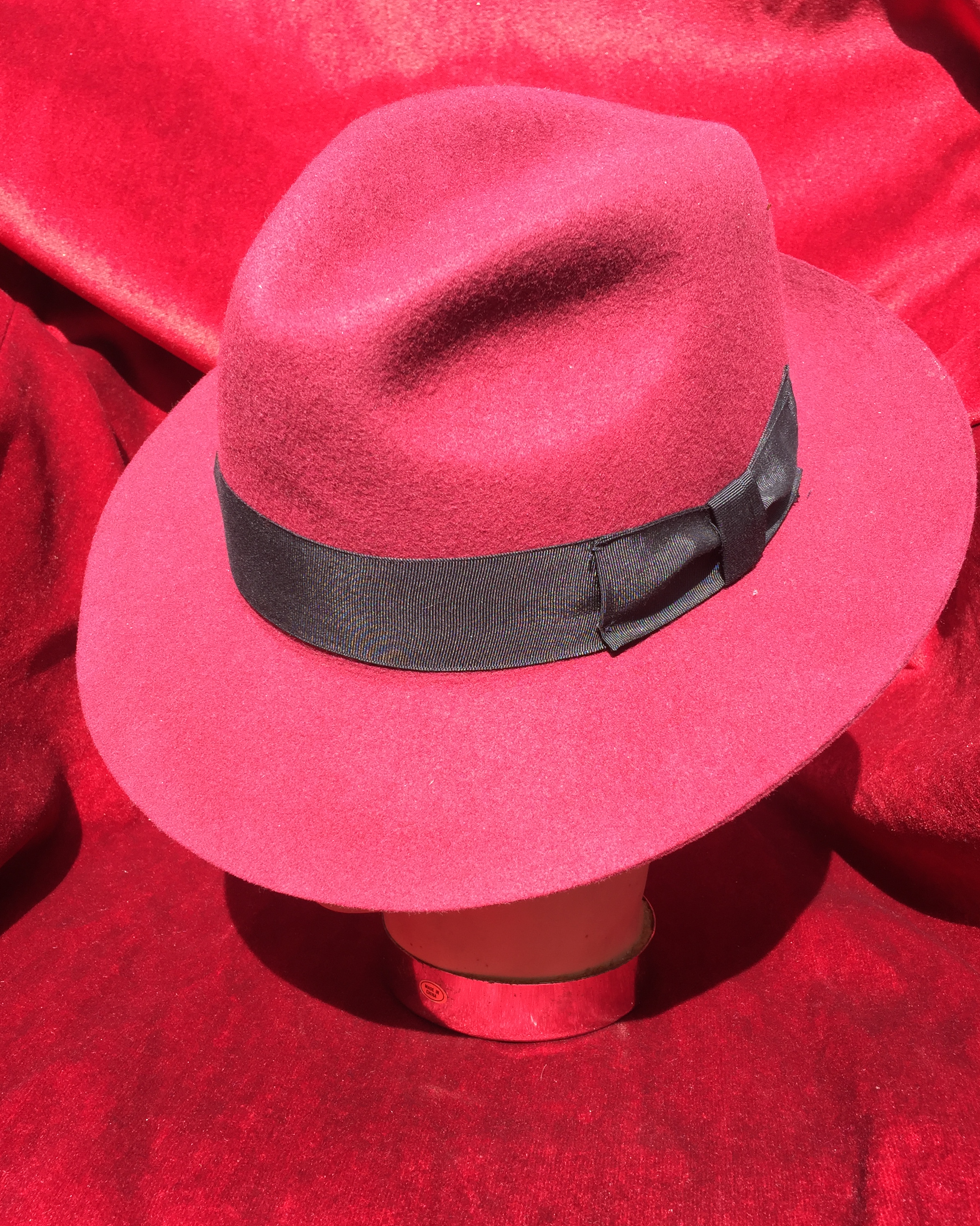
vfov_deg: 57.2
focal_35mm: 31
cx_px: 496
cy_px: 629
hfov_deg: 47.1
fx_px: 1124
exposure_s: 1/249
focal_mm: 4.15
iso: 32
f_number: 2.2
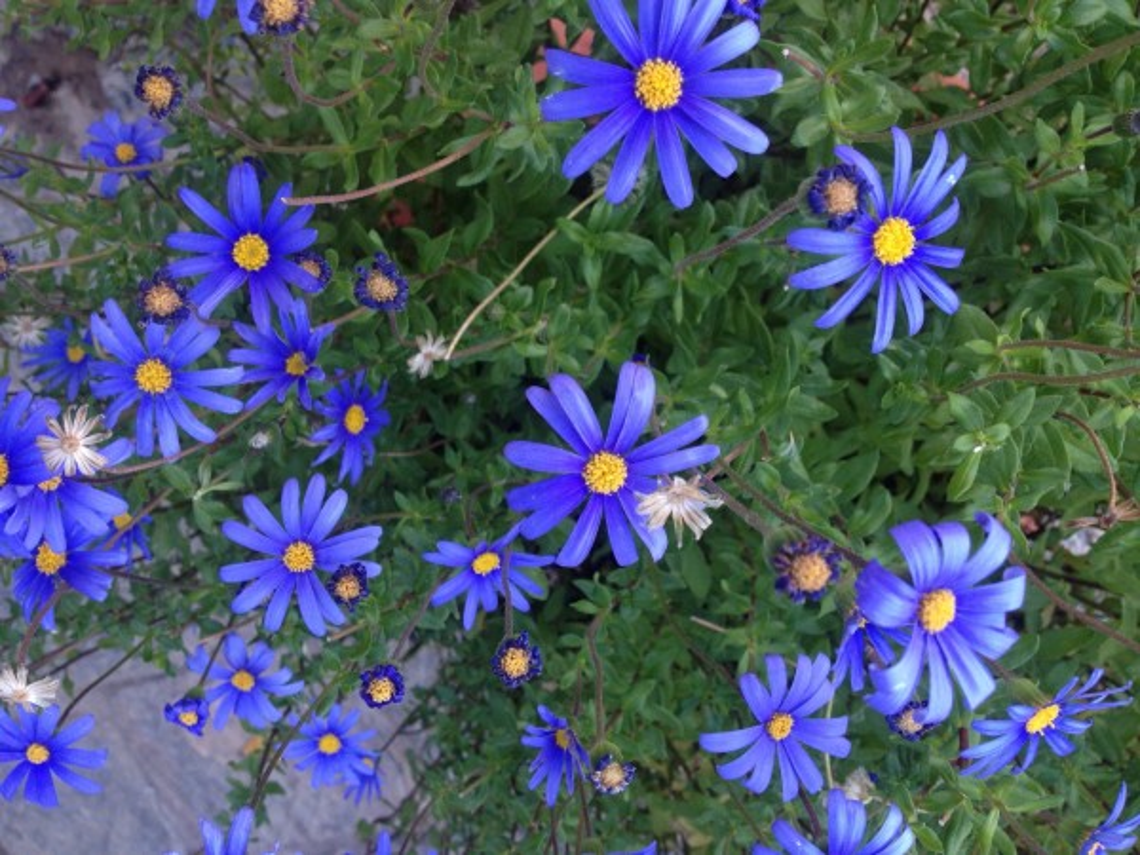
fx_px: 1153
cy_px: 428
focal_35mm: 35
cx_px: 570
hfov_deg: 52.6
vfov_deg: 40.7
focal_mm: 4.28
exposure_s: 1/60
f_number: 2.4
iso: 64
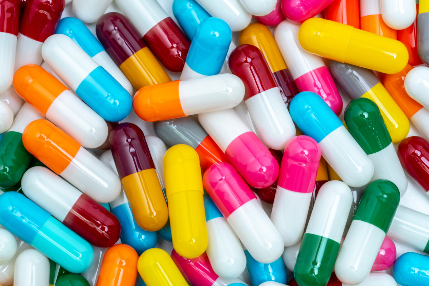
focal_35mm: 90
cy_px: 143
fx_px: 1072
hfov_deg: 22.6
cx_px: 214
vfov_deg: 15.2
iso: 200
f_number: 11
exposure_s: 1/3
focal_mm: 90
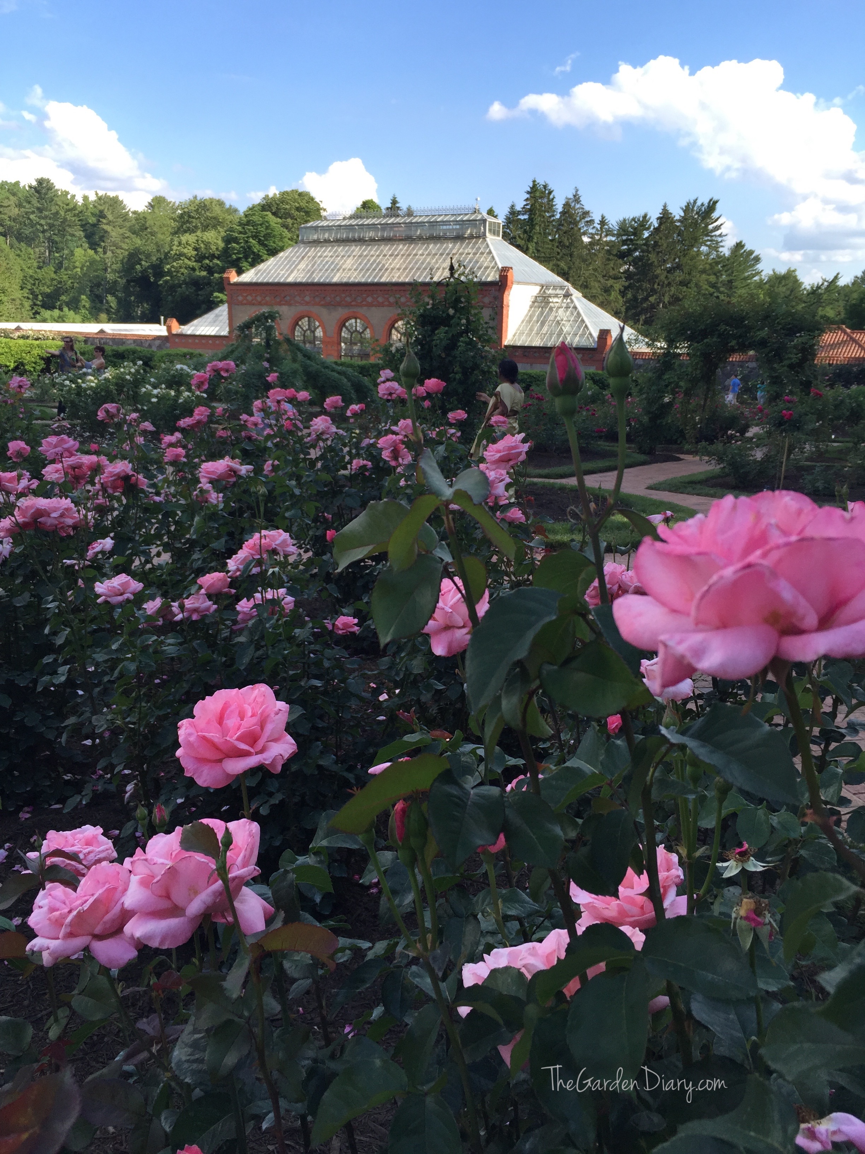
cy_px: 577
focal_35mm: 29
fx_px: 966
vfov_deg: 61.7
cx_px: 432
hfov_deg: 48.2
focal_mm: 4.15
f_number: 2.2
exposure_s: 1/706
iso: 32
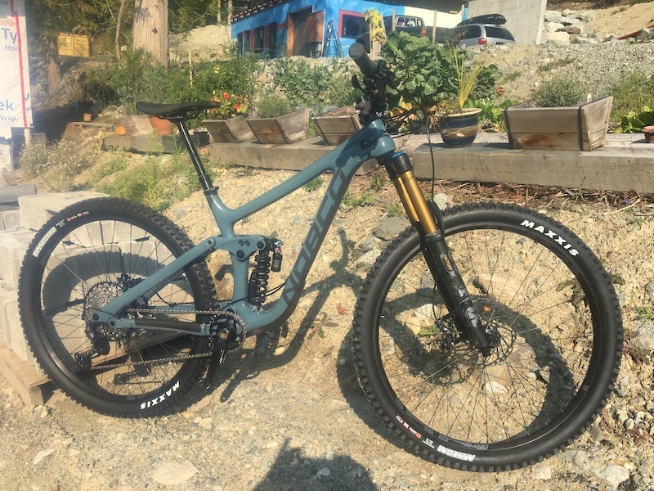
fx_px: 548
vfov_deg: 48.2
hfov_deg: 61.7
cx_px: 327
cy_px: 246
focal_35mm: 29
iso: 25
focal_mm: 4.15
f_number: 2.2
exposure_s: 1/1068
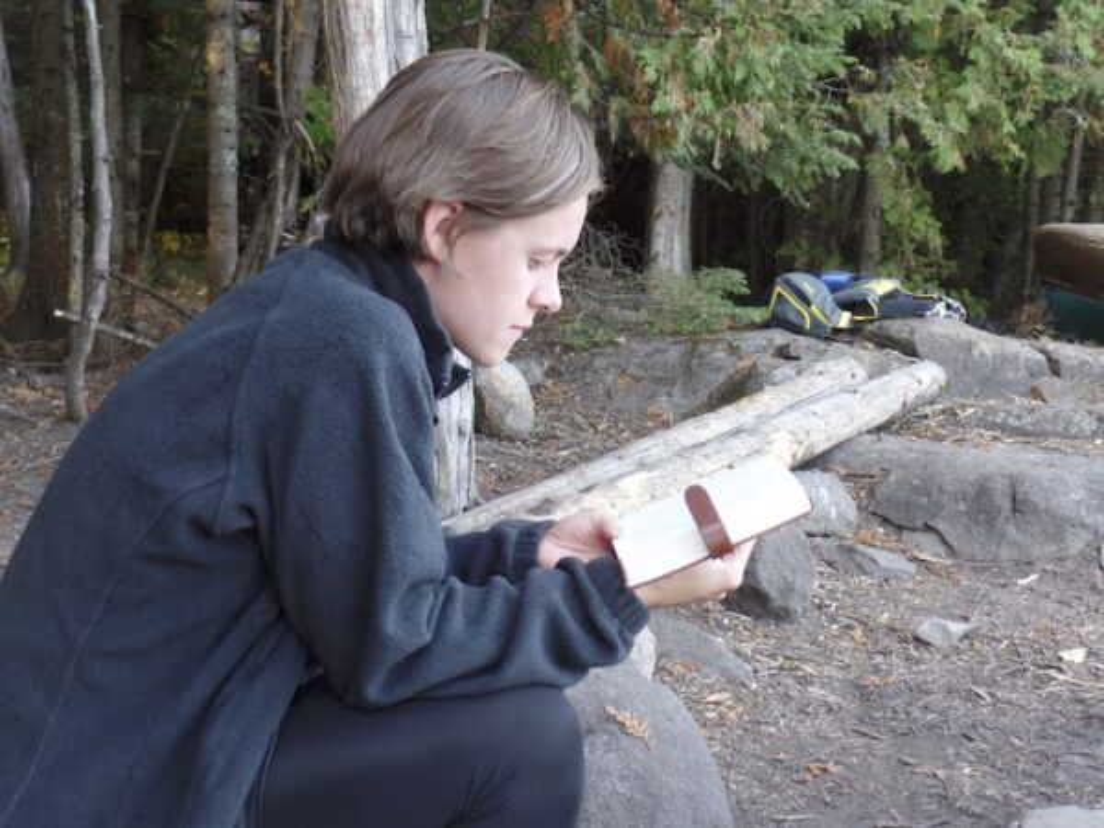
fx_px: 1339
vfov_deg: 34.3
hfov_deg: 44.8
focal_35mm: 42
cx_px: 552
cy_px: 414
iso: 160
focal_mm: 7.5
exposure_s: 1/30
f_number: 3.2
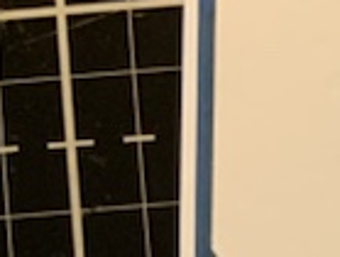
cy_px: 587
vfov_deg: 6.8
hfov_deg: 8.2
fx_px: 2048
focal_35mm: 208
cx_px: 996
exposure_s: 1/60
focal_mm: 3
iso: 50
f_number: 1.8
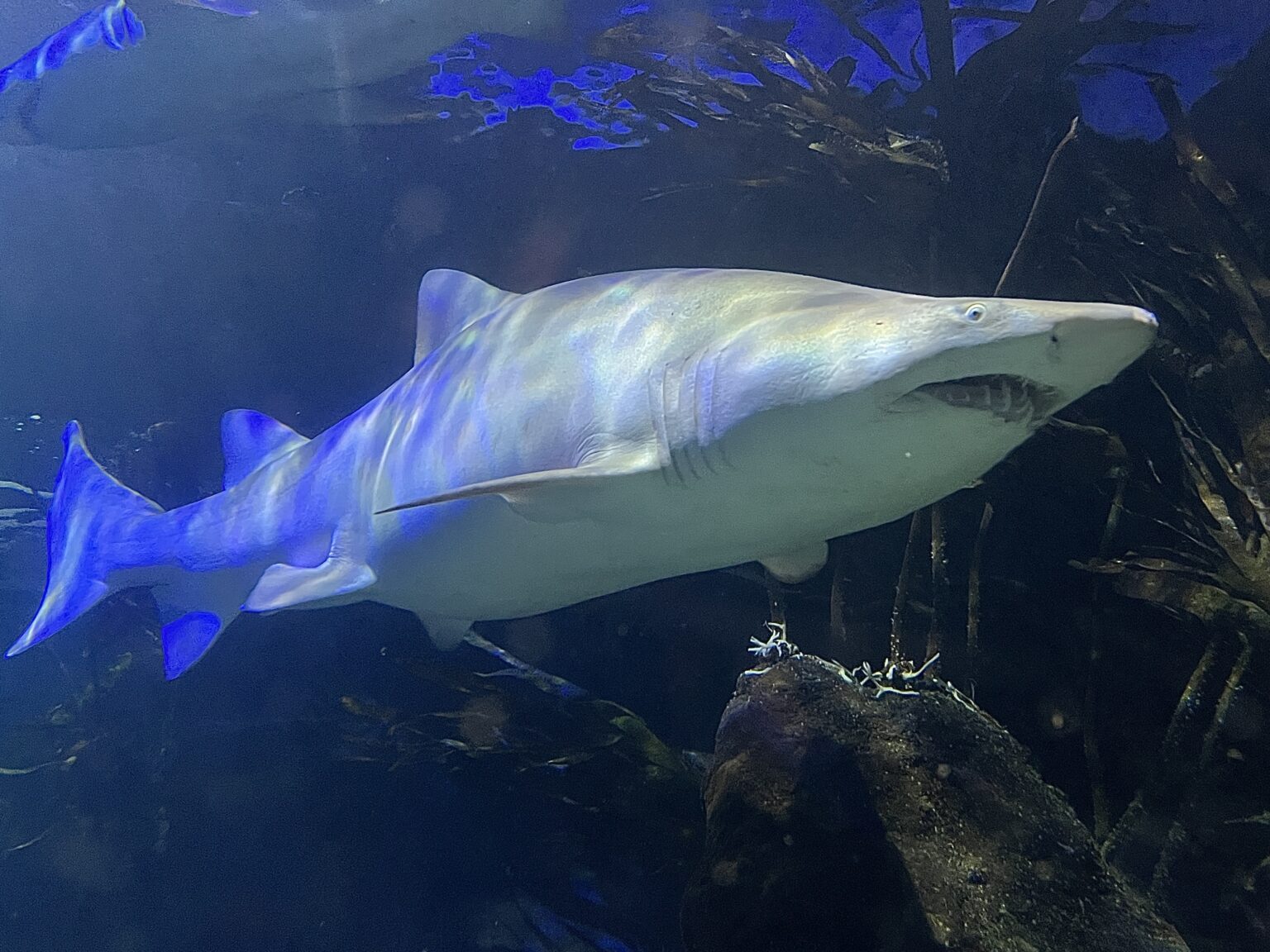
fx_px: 954
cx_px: 635
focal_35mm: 26
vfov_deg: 53.1
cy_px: 476
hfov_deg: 67.3
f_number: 1.5
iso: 320
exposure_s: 1/50
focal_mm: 5.7
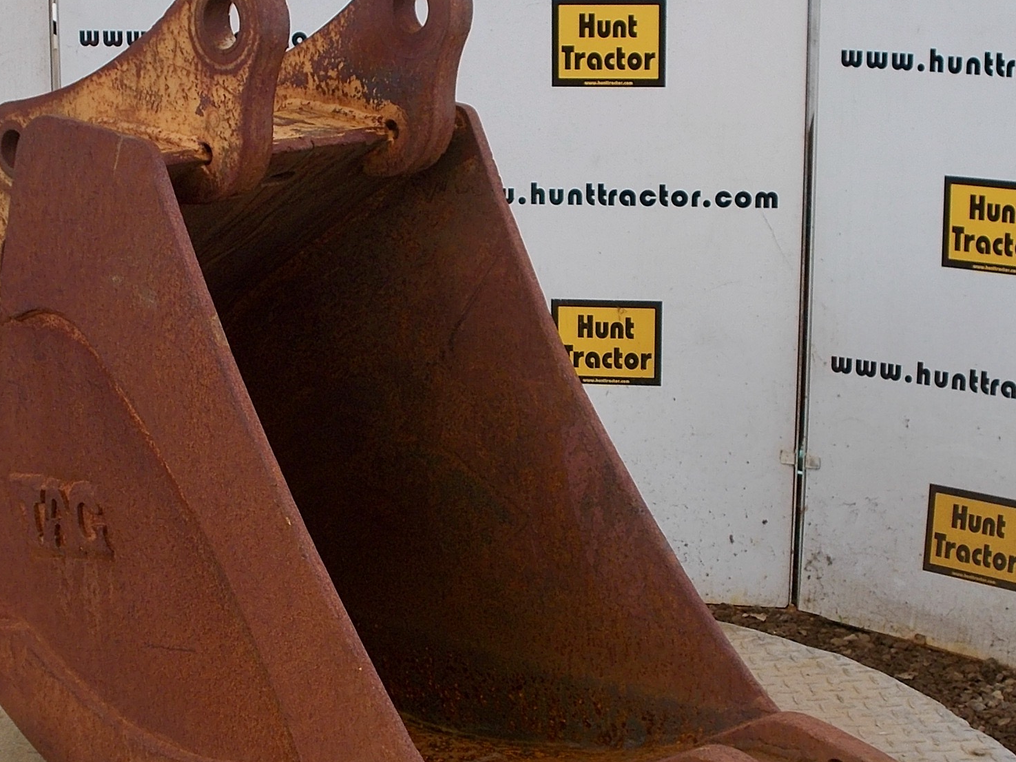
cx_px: 348
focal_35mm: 77
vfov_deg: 19.1
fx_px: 2260
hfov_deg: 25.2
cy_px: 436
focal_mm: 9
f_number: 4.5
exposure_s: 1/80
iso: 80
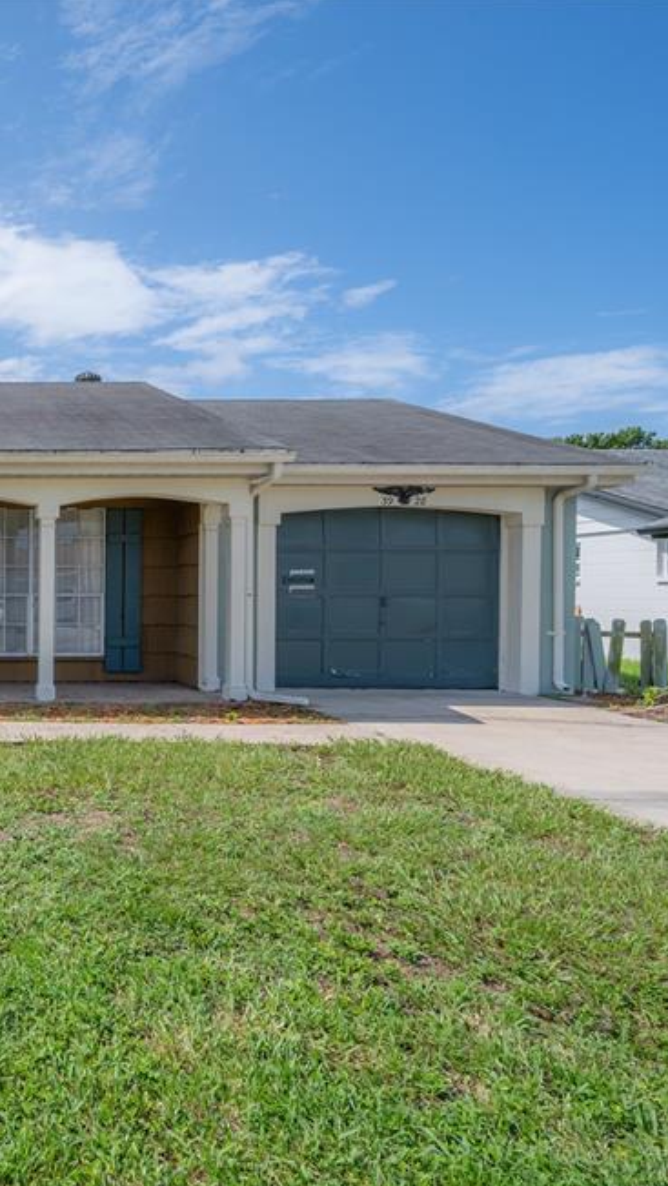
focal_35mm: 23
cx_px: -90
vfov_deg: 78.7
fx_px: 724
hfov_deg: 39.2
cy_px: 615
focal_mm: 14
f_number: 10
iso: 320
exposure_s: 1/640
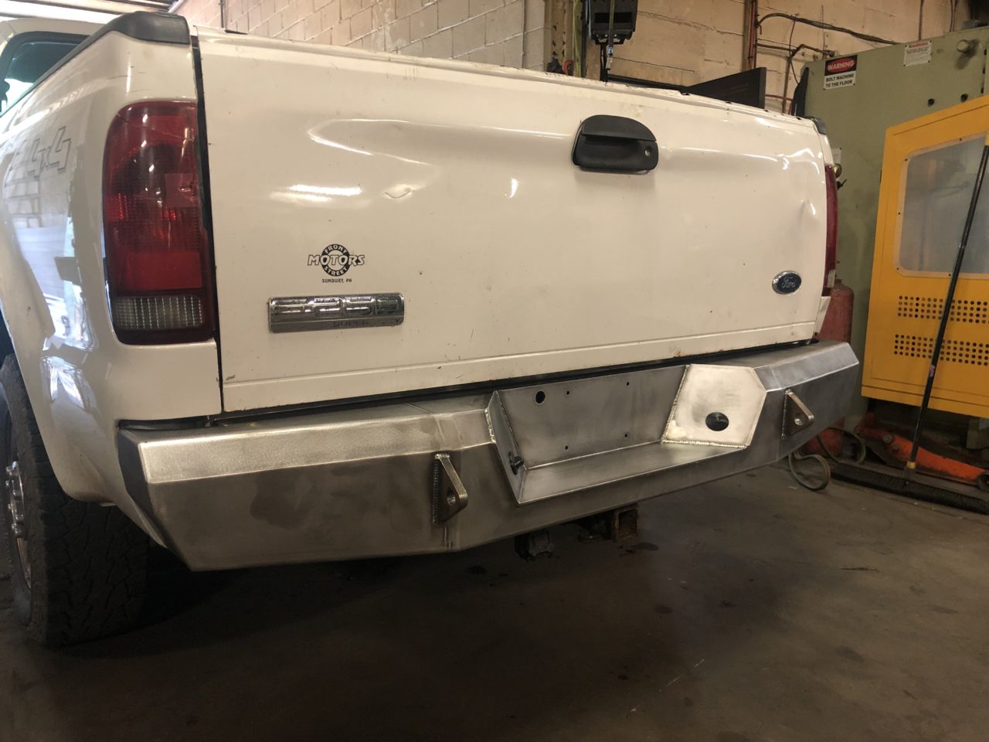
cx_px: 494
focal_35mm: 28
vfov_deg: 49.7
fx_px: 800
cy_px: 371
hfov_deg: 63.4
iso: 80
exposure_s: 1/15
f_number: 1.8
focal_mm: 4
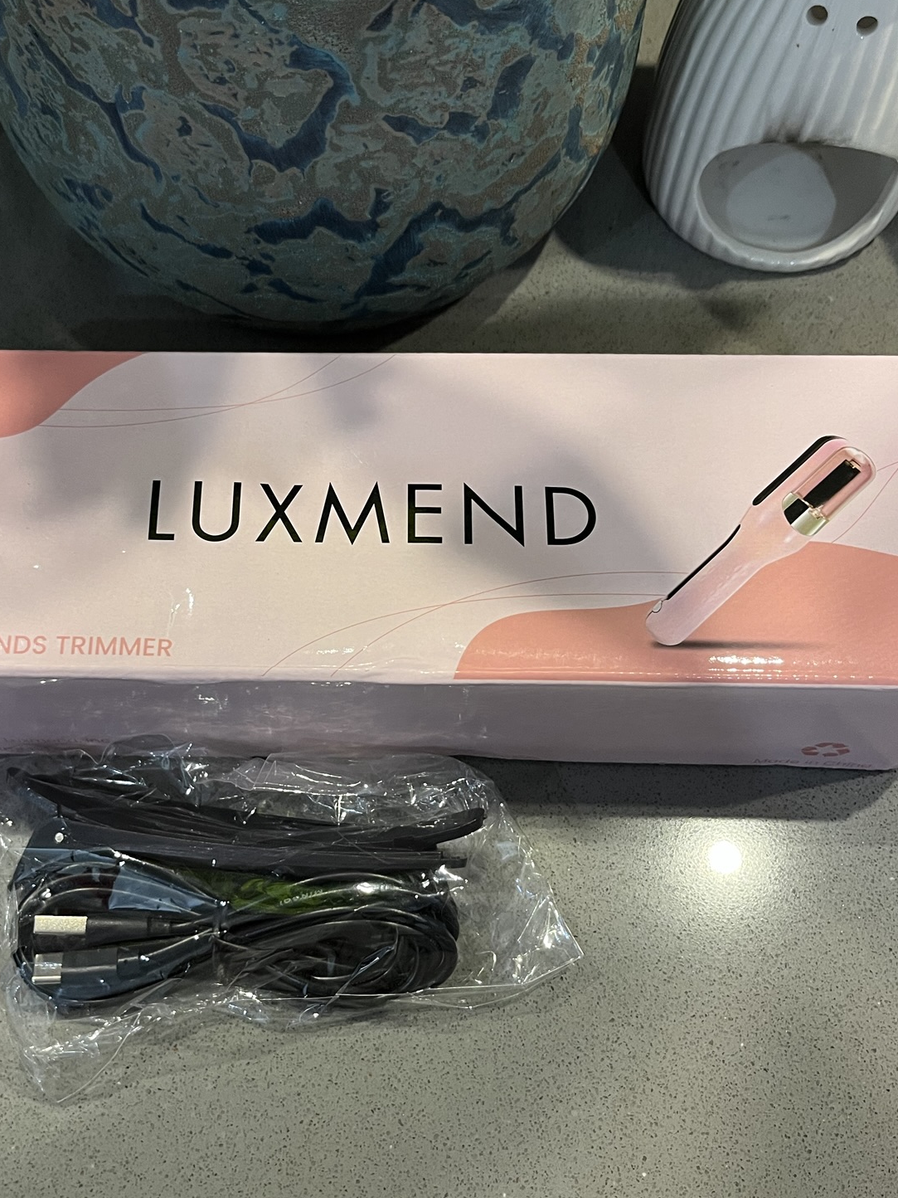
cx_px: 339
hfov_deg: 39.4
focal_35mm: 36
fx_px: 1245
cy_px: 594
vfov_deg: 51.4
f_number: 1.6
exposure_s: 1/50
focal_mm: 5.1
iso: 160
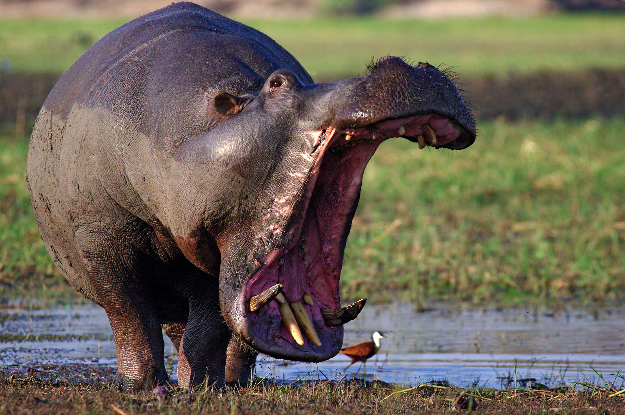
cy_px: 208
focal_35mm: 450
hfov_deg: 4.6
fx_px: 7803
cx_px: 312
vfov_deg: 3.0
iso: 200
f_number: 4
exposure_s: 1/1000
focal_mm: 300
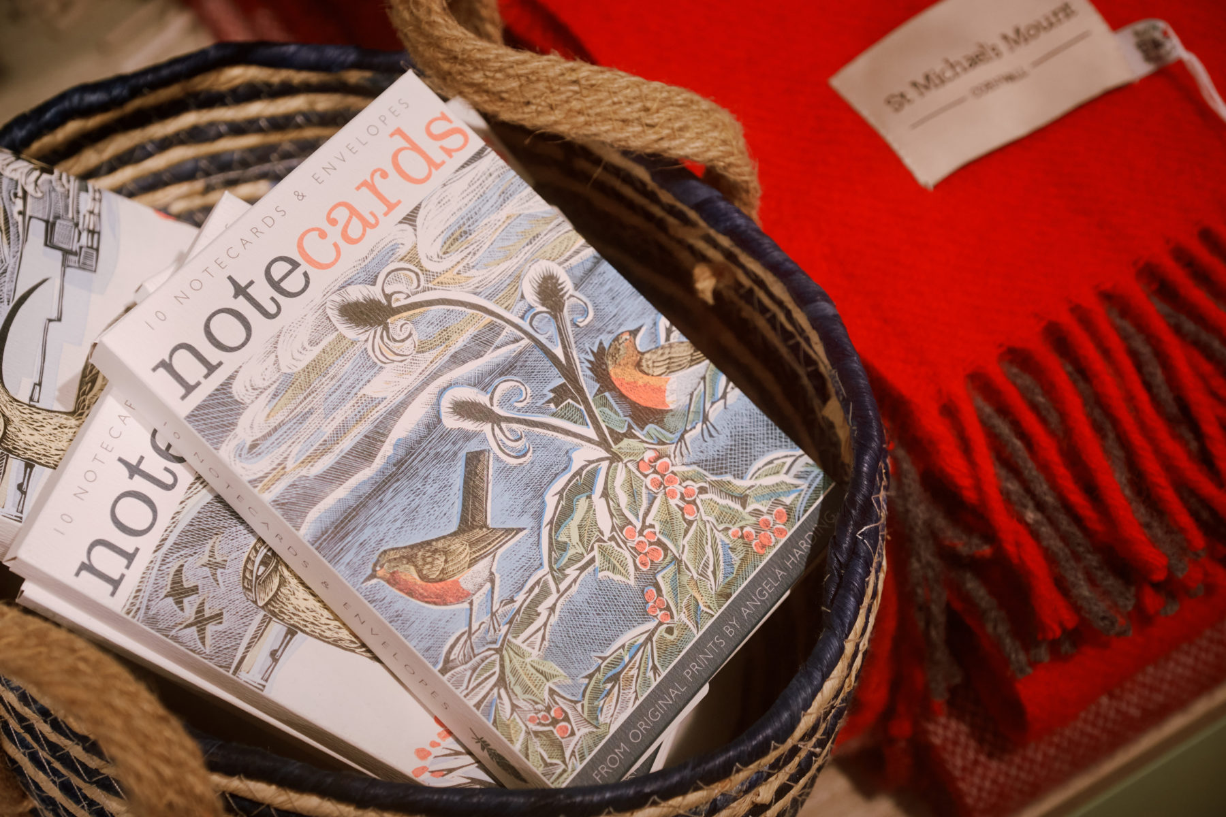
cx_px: 613
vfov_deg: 18.2
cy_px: 408
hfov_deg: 27.0
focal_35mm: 75
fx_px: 2554
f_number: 4
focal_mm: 50
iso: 640
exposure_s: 1/250
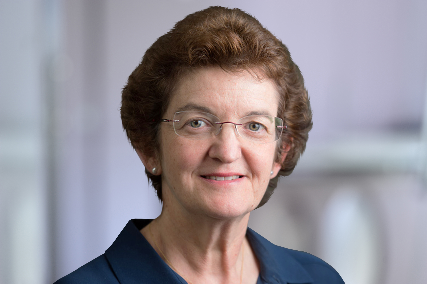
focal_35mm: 185
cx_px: 214
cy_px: 142
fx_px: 2193
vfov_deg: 7.4
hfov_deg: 11.1
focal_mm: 185
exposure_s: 1/60
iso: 200
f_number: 3.5
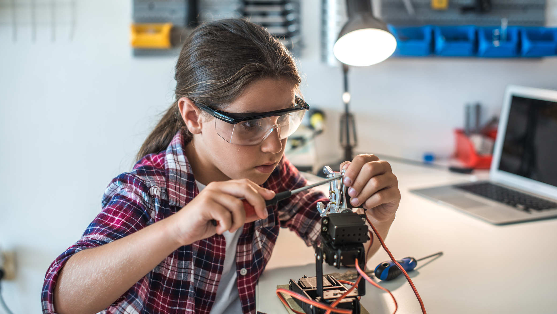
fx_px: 783
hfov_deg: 39.2
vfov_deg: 22.6
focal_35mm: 53
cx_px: 279
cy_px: 167
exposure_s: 1/100
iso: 200
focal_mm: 50
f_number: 2.8
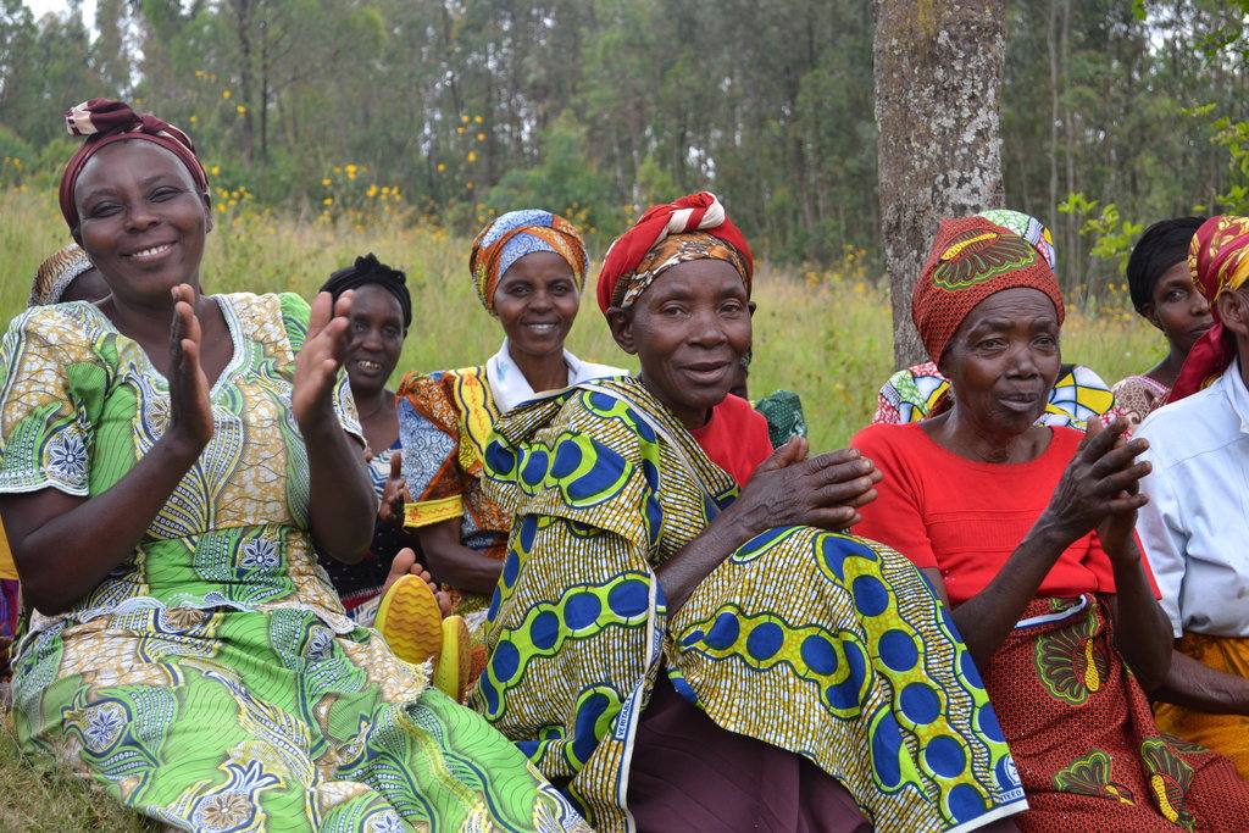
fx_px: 2082
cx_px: 624
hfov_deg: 33.4
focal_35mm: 60
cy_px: 416
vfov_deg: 22.6
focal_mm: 40
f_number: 5.6
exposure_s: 1/125
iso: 220
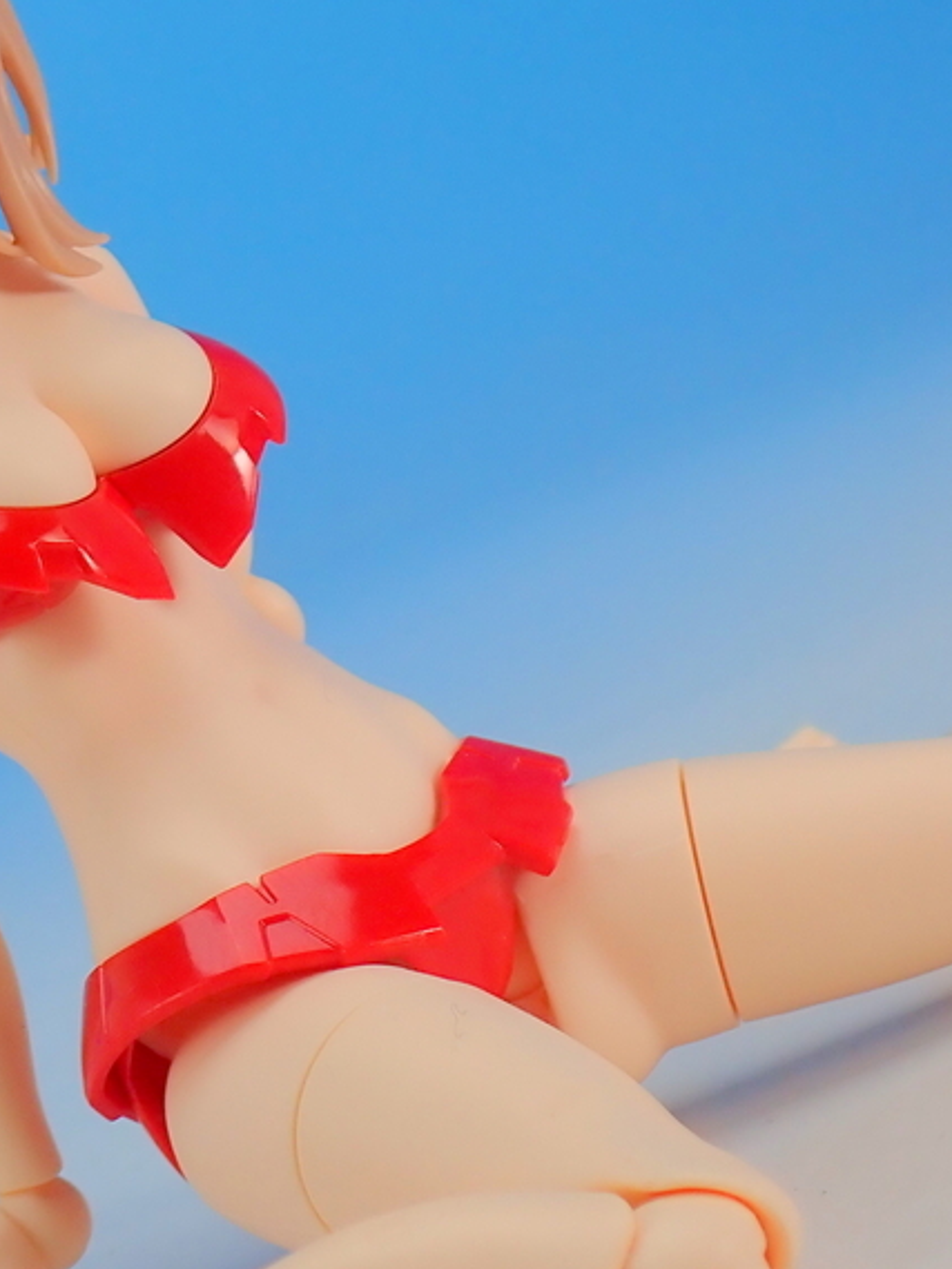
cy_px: 479
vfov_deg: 11.0
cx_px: 252
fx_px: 6598
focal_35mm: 180
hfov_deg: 8.2
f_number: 4.9
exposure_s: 1/20
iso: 100
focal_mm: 18
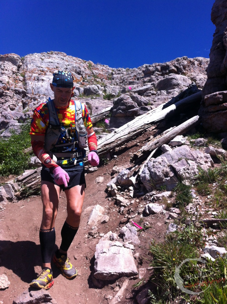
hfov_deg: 40.6
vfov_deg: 52.7
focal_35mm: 35
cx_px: 114
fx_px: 307
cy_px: 152
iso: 80
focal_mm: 3.85
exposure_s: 1/1371
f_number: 2.8
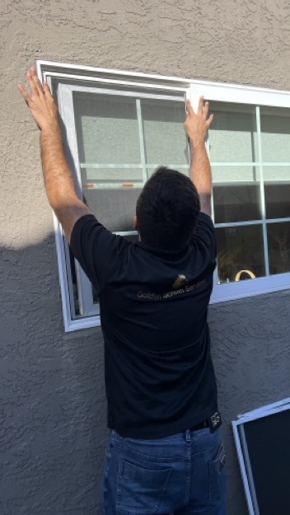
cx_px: 159
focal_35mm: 29
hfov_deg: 40.2
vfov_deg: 66.0
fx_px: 396
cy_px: 262
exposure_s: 1/1901
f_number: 1.5
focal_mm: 5.7
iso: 50
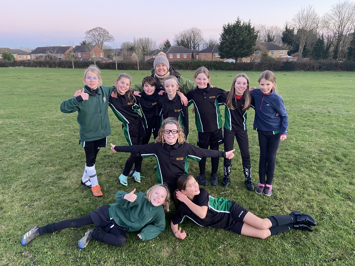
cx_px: 178
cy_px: 133
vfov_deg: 53.1
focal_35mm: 26
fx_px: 267
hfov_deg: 67.3
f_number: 1.8
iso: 320
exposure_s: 1/60
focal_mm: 4.25
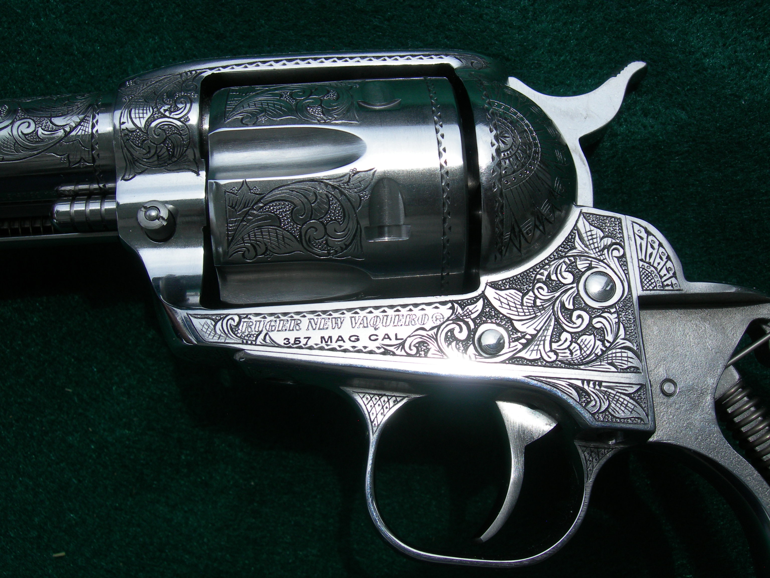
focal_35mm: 38
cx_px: 385
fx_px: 845
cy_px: 289
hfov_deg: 49.0
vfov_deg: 37.7
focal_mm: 7.8
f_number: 4.8
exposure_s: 1/696
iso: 50
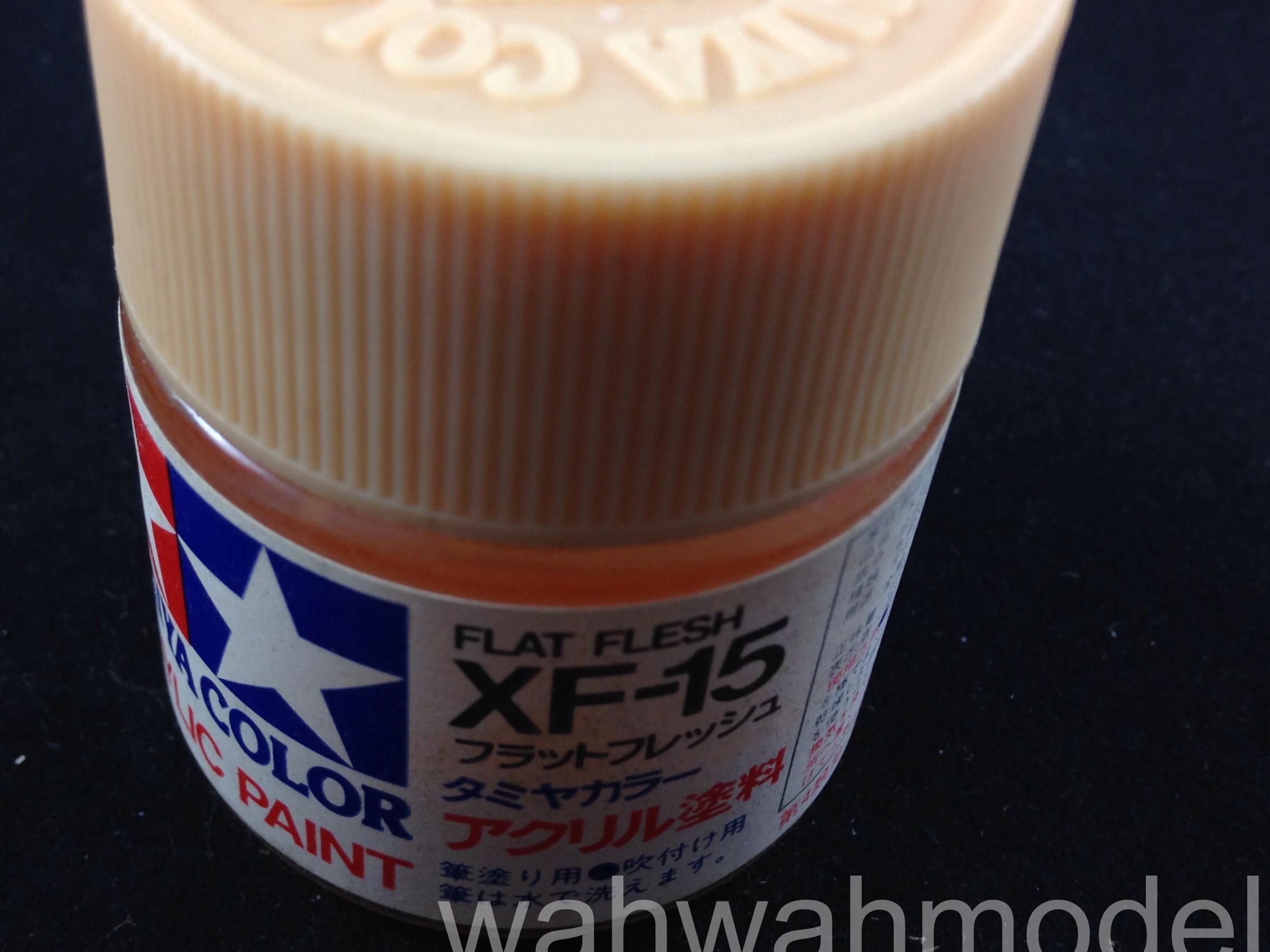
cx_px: 545
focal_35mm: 47
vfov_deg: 30.7
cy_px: 342
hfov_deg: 40.3
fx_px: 1724
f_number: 2.4
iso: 50
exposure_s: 1/24
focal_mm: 4.13
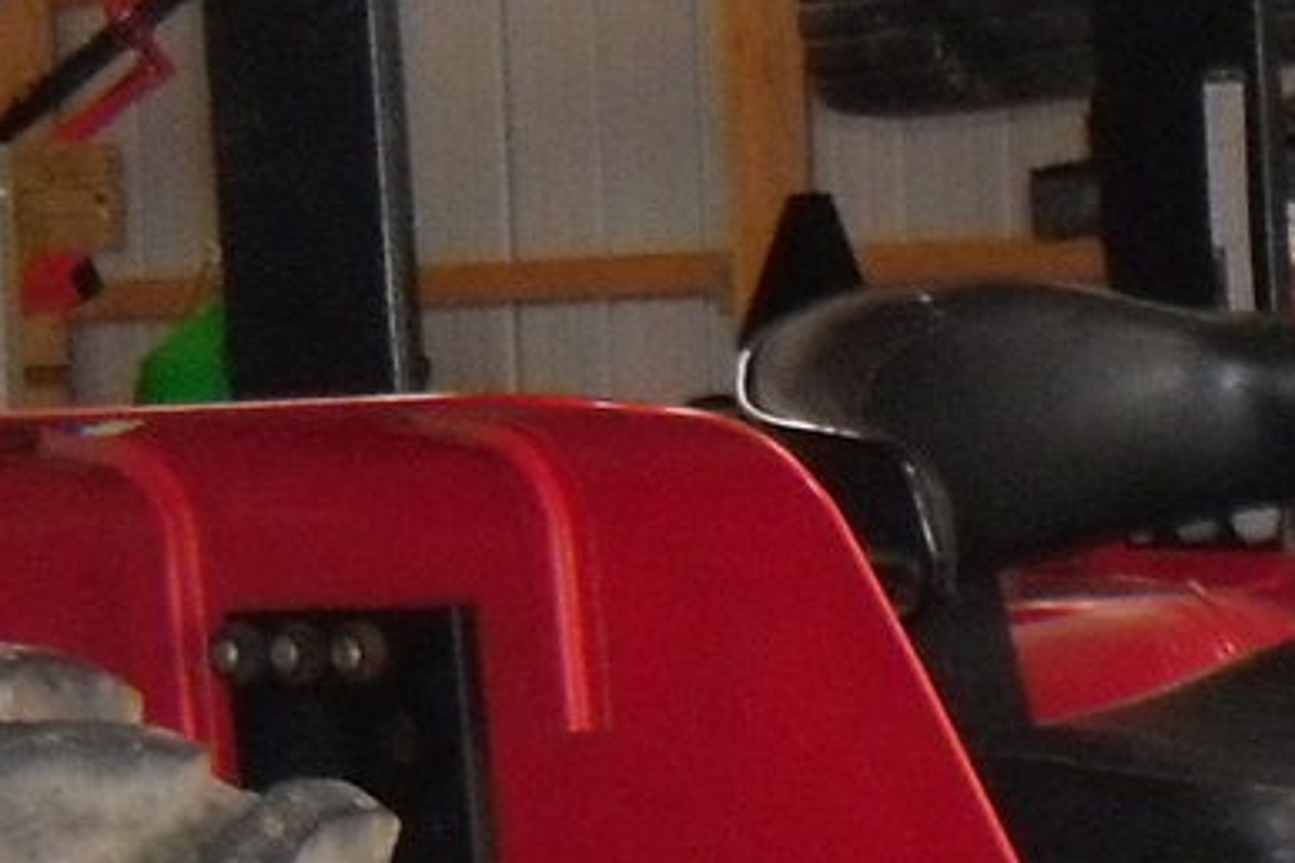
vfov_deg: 7.3
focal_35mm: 187
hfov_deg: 10.6
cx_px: 1897
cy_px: 1034
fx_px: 6726
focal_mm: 6
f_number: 2.8
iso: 400
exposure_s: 1/45
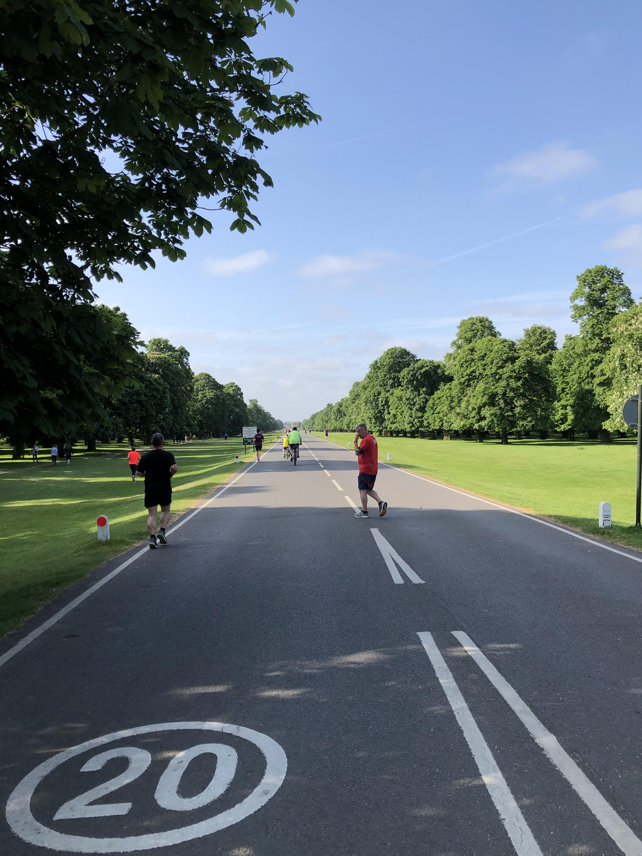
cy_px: 449
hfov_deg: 46.8
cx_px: 344
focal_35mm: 30
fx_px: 742
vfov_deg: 59.9
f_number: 1.8
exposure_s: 1/1200
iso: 20
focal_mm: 3.99
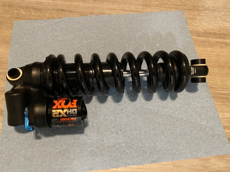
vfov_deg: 53.1
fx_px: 173
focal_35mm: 26
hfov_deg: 67.3
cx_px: 115
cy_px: 86
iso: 800
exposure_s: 1/30
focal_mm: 4.25
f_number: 1.8
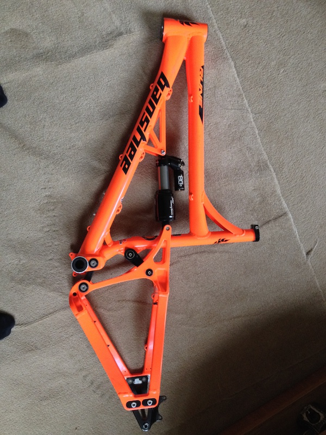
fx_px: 439
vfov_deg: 52.6
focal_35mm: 35
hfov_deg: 40.7
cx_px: 163
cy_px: 218
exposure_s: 1/20
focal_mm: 4.28
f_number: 2.4
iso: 320
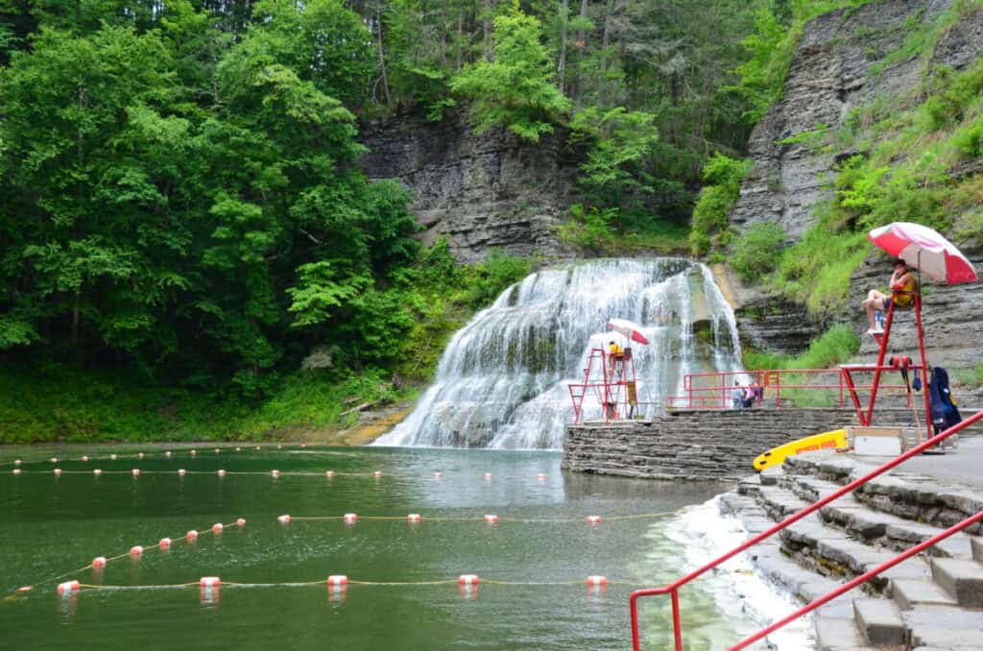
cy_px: 326
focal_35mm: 48
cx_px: 492
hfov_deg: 41.2
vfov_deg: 27.9
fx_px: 1308
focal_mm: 32
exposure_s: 1/100
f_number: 11
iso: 200
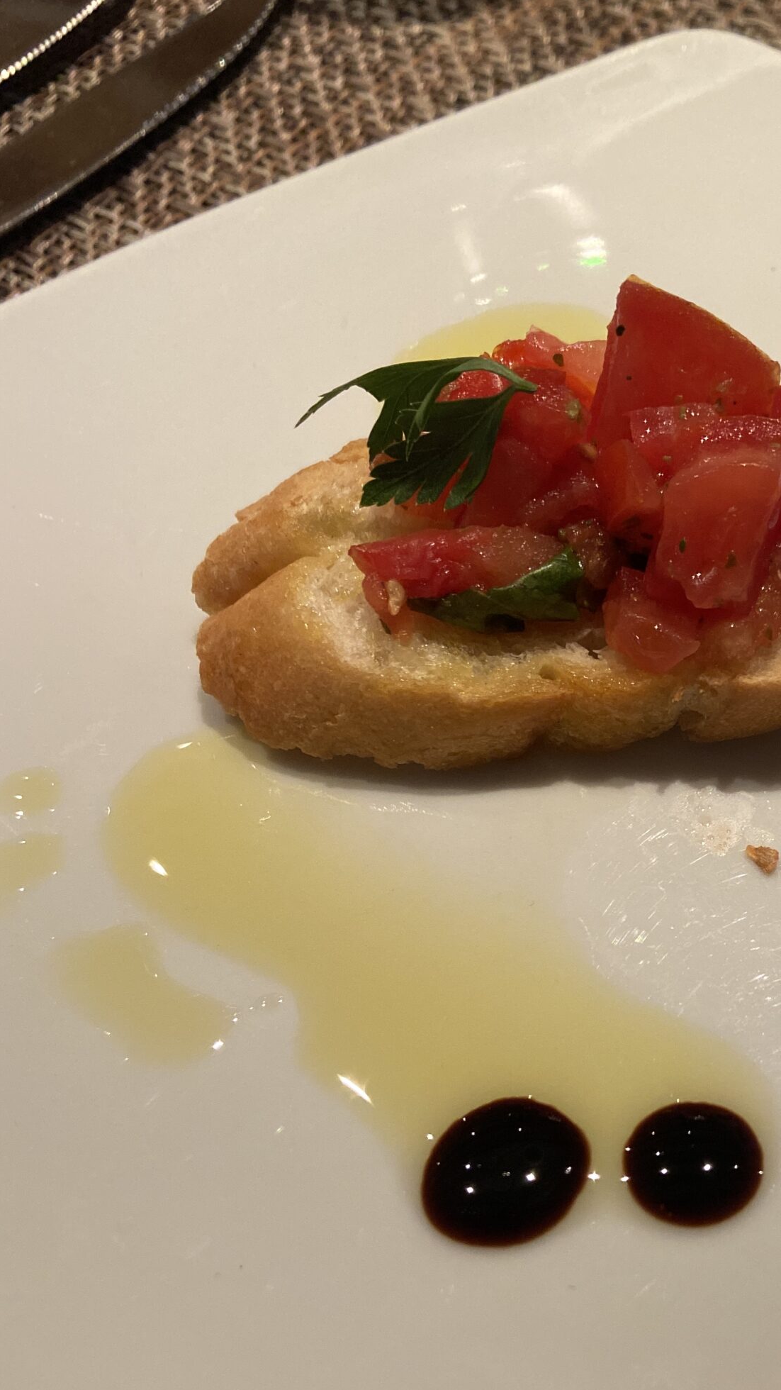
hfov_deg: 30.9
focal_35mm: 37
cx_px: 656
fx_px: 1363
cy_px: 838
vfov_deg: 53.6
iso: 250
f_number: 1.8
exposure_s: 1/50
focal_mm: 4.25
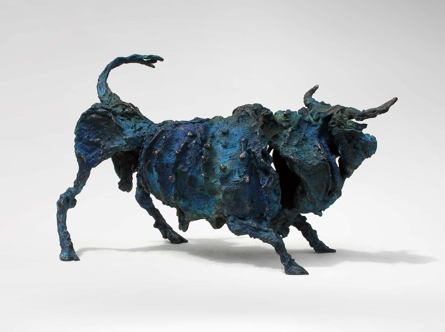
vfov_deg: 22.2
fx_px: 848
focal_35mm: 66
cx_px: 222
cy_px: 166
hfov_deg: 29.4
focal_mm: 11
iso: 50
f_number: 6.4
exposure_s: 1/221
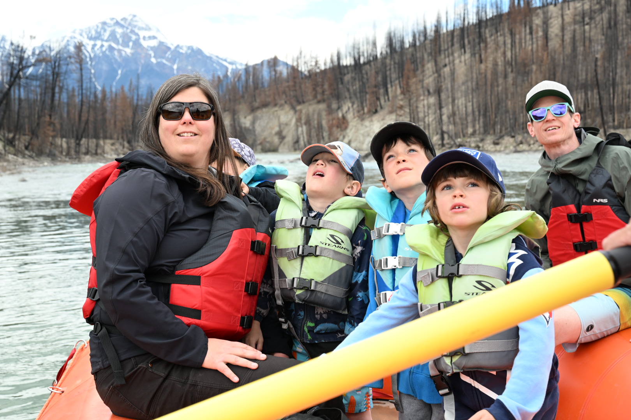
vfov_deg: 24.6
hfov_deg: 36.2
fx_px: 964
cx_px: 316
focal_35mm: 55
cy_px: 210
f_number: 8
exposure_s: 1/200
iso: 320
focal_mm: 55
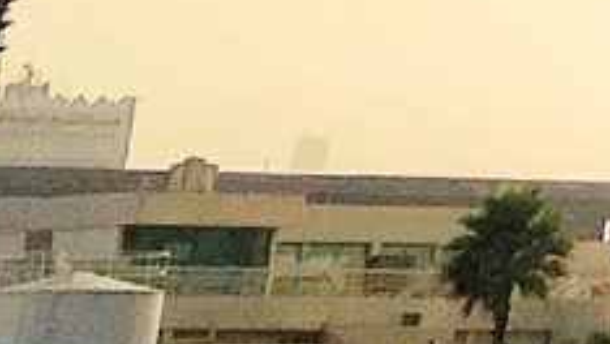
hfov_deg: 7.5
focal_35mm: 247
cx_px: 1898
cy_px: -1418
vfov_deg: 4.3
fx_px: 3998
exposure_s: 1/2825
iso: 32
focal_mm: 4.15
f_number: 2.2
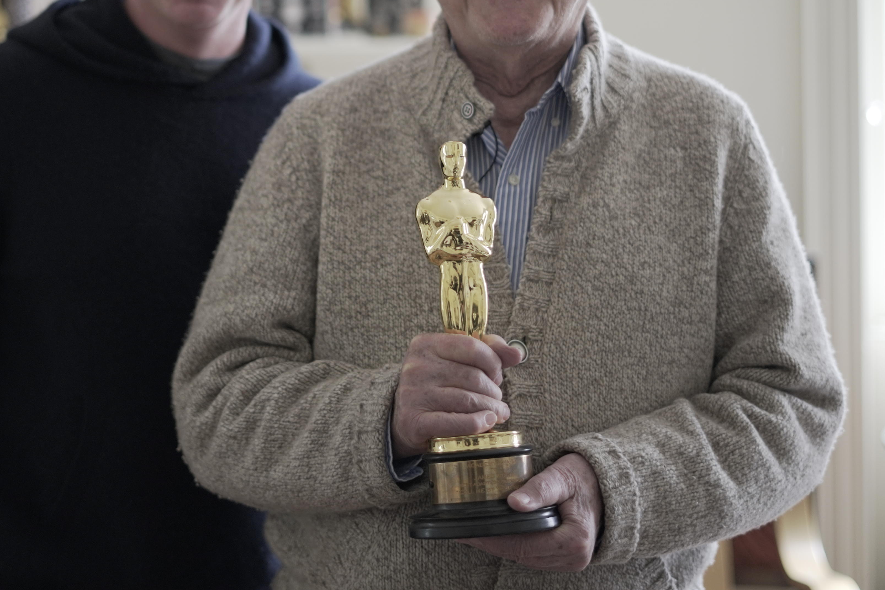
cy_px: 132
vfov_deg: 17.4
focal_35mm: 78
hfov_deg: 26.0
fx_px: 1917
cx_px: 389
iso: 800
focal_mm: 50
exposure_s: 1/160
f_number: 1.8
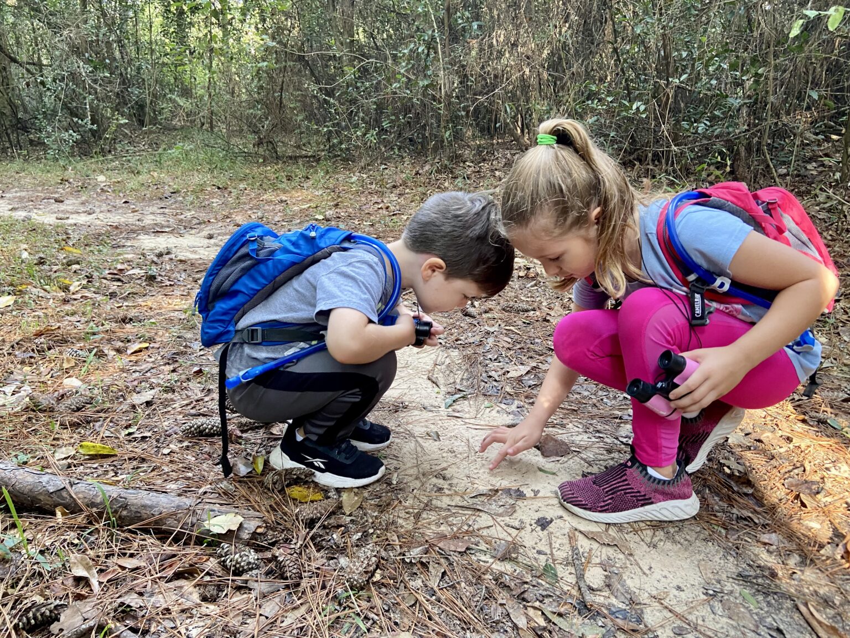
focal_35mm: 26
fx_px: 638
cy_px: 319
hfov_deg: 67.3
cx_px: 425
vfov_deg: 53.1
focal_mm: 4.25
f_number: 1.8
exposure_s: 1/60
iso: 250
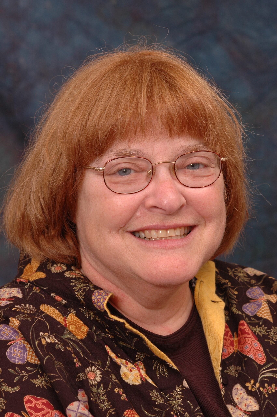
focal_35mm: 128
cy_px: 208
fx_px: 1474
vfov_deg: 16.1
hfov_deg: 10.7
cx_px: 138
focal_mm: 85
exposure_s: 1/125
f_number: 8
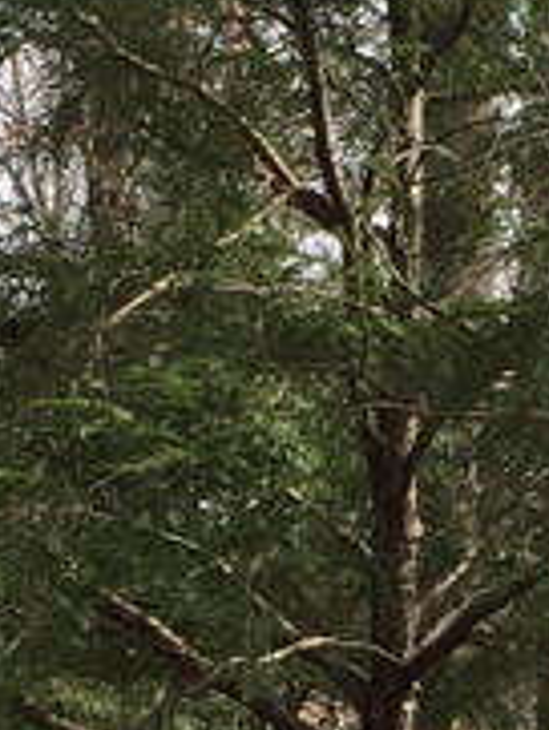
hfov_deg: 8.7
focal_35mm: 171
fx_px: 3612
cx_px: 408
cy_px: 863
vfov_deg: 11.3
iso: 32
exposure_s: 1/488
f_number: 2.2
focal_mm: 4.15
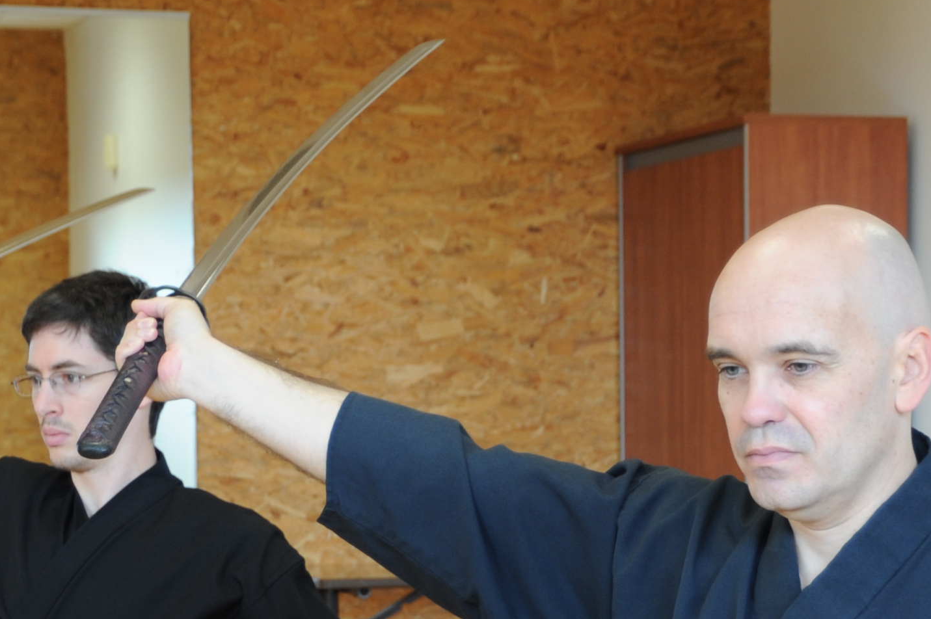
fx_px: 2920
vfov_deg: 12.0
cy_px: 604
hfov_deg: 18.1
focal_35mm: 113
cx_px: 352
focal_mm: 38
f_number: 4.2
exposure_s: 1/50
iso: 400
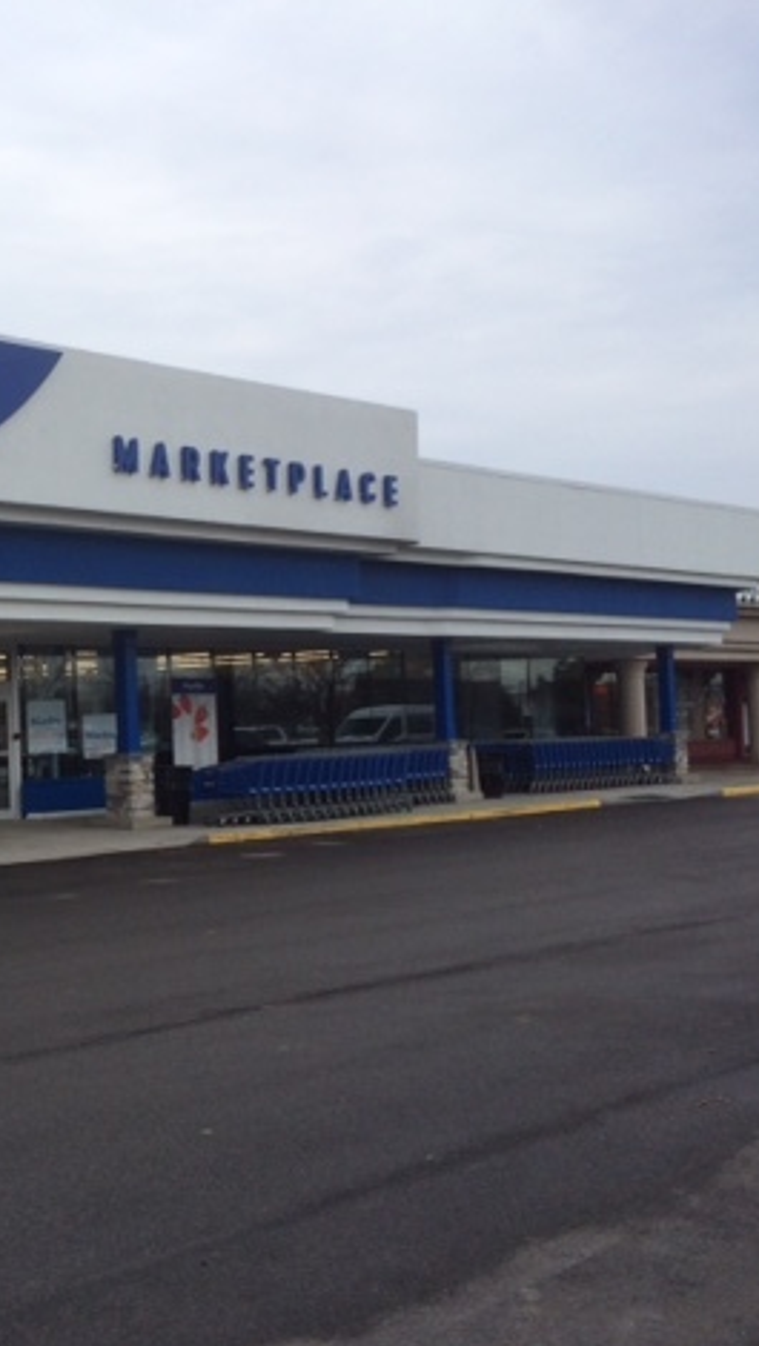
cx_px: -34
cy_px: 684
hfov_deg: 26.0
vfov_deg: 47.3
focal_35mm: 43
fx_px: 1536
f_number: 2.2
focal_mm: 4.15
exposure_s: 1/1466
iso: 32
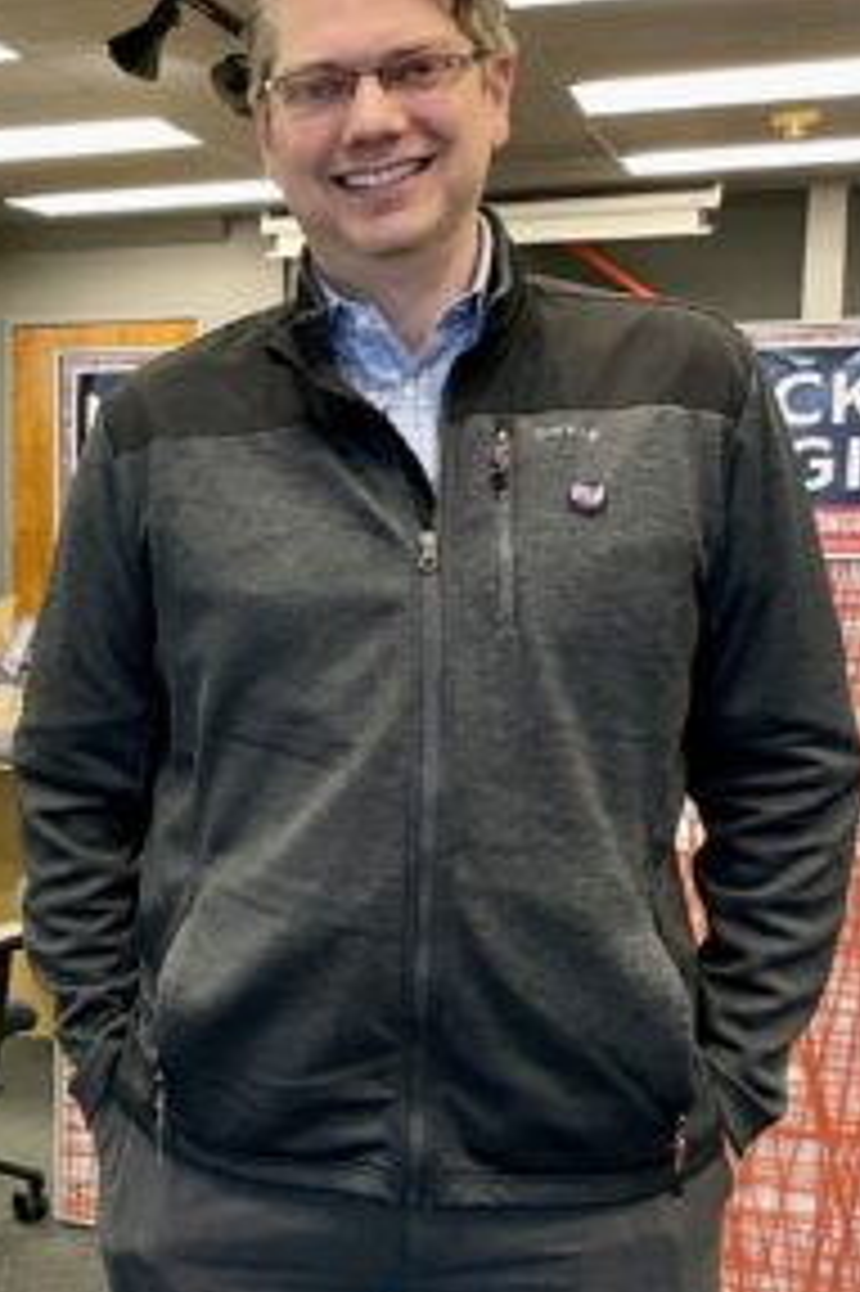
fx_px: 2045
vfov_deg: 35.0
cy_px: 763
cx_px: -185
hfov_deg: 21.9
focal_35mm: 57
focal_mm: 4.2
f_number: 1.6
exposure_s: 1/60
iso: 200
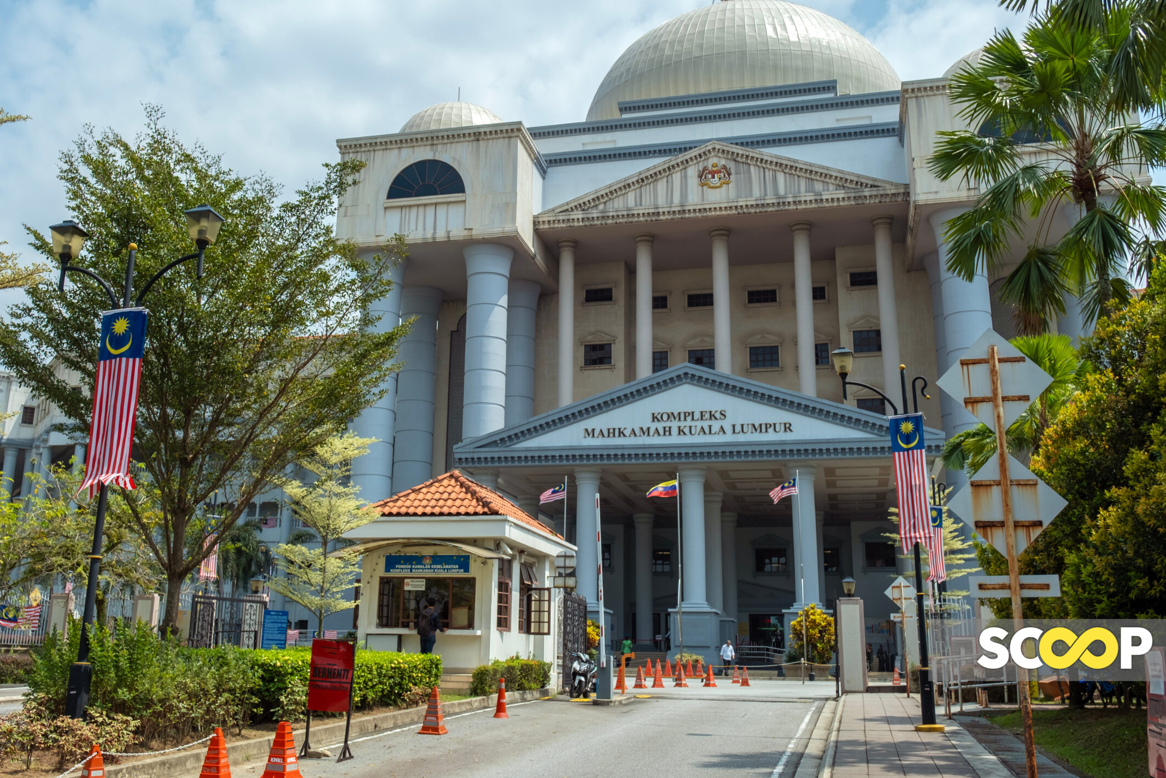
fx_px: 1166
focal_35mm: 36
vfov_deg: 36.8
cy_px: 333
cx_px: 517
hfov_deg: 53.0
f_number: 4.5
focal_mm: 20
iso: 160
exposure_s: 1/1250
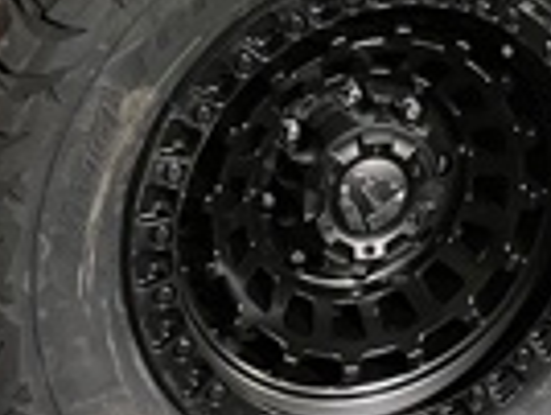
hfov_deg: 15.5
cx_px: 596
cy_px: -288
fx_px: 1977
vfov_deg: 11.3
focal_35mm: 124
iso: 400
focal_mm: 4.2
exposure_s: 1/33
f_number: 1.6
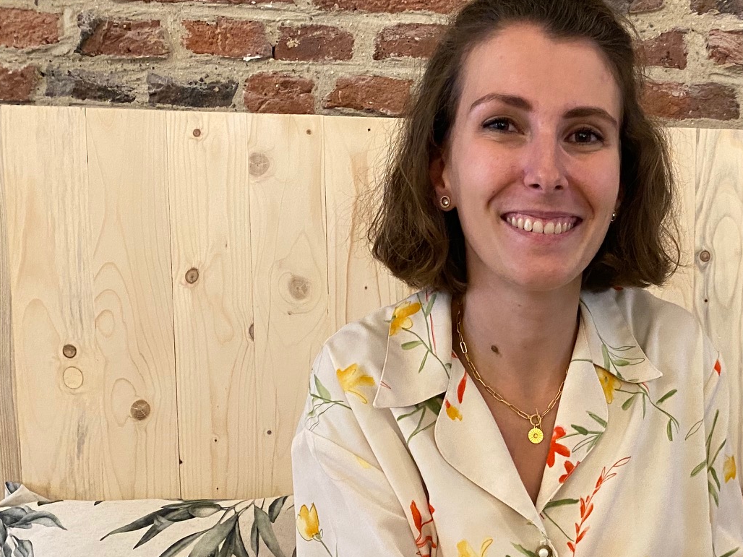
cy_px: 413
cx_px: 637
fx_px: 1095
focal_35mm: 51
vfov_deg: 28.2
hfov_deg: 35.7
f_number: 1.8
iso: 320
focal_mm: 4.25
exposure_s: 1/50
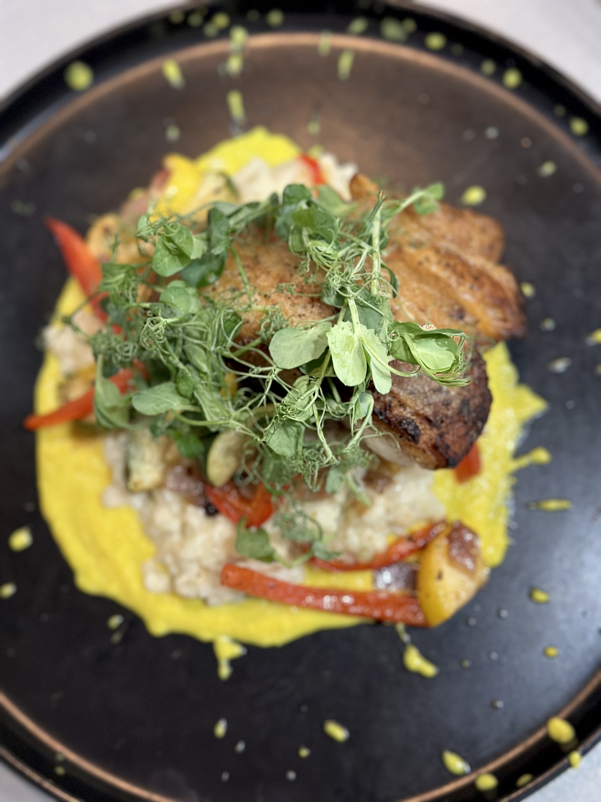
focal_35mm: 48
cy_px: 401
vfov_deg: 39.7
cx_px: 300
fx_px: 1111
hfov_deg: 30.3
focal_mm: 6.86
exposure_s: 1/40
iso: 640
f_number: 1.78
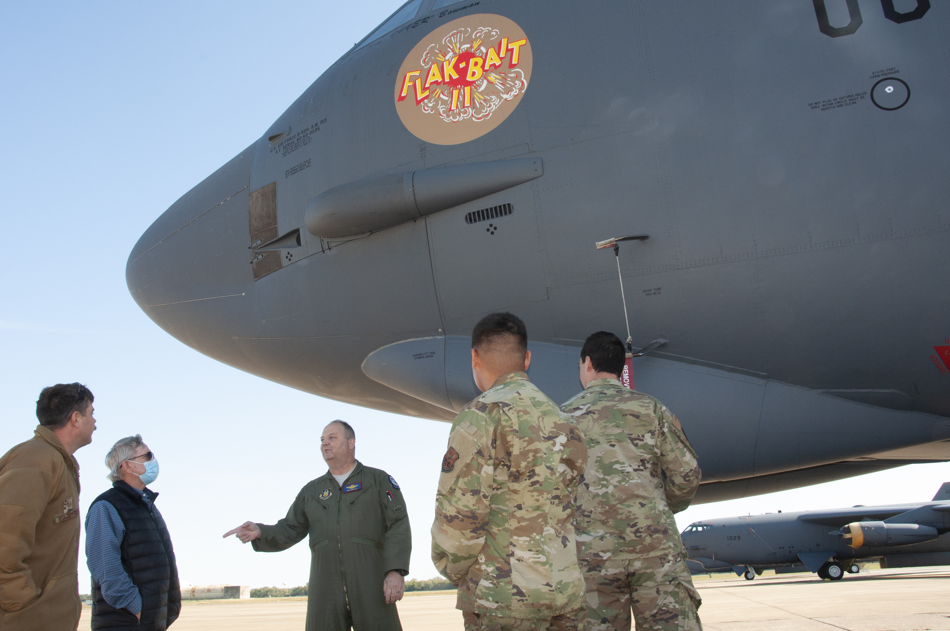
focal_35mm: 30
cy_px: 316
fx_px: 791
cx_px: 475
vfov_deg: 43.5
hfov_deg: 62.0
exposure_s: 1/200
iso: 800
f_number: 16
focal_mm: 20
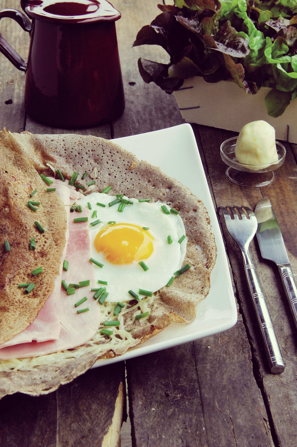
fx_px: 905
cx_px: 149
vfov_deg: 27.7
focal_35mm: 73
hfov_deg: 18.6
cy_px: 222
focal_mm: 48
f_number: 16
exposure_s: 1/8
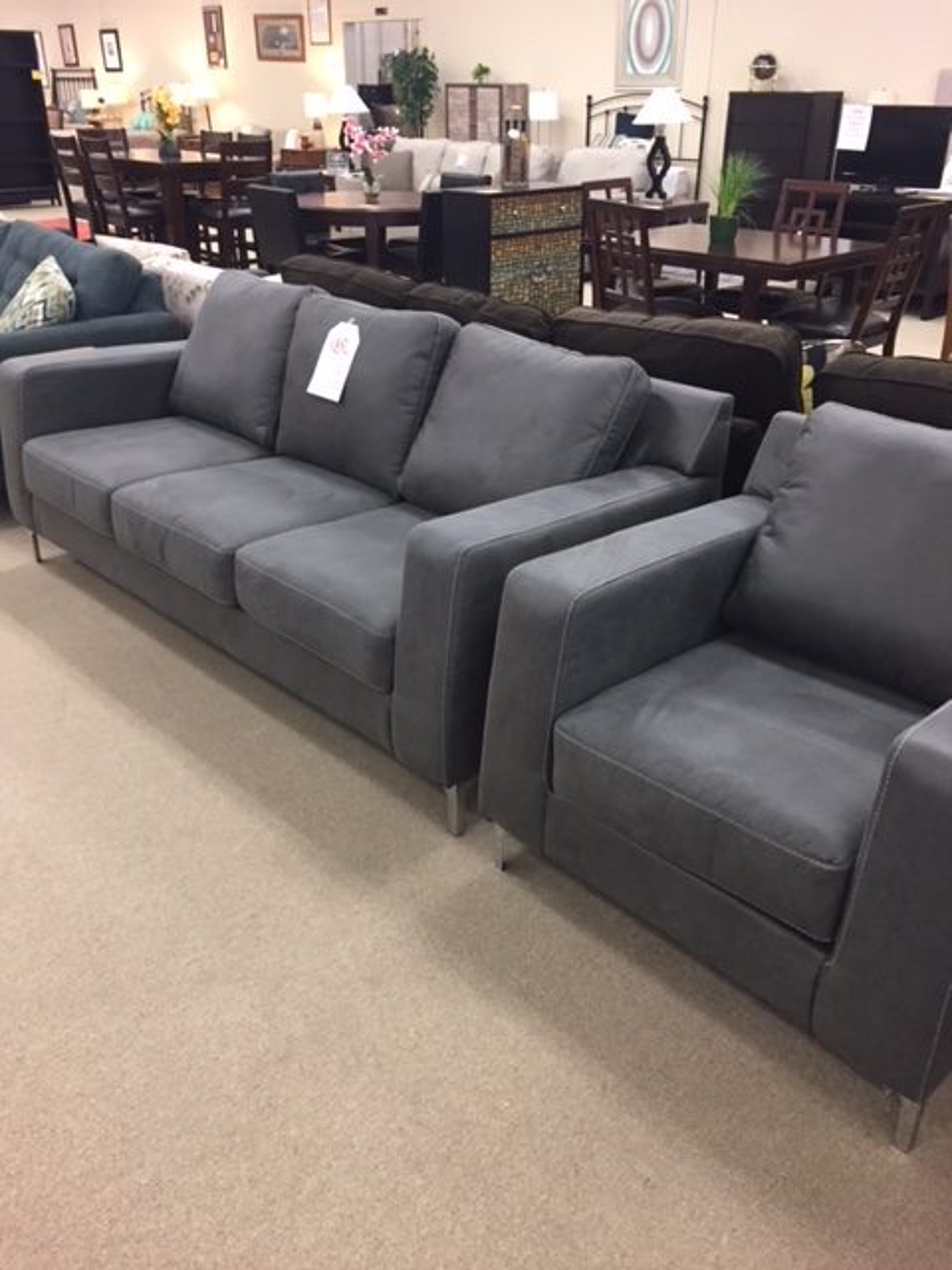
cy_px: 635
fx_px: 1063
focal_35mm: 29
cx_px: 476
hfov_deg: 48.2
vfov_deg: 61.7
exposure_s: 1/30
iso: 160
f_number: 2.2
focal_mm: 4.15
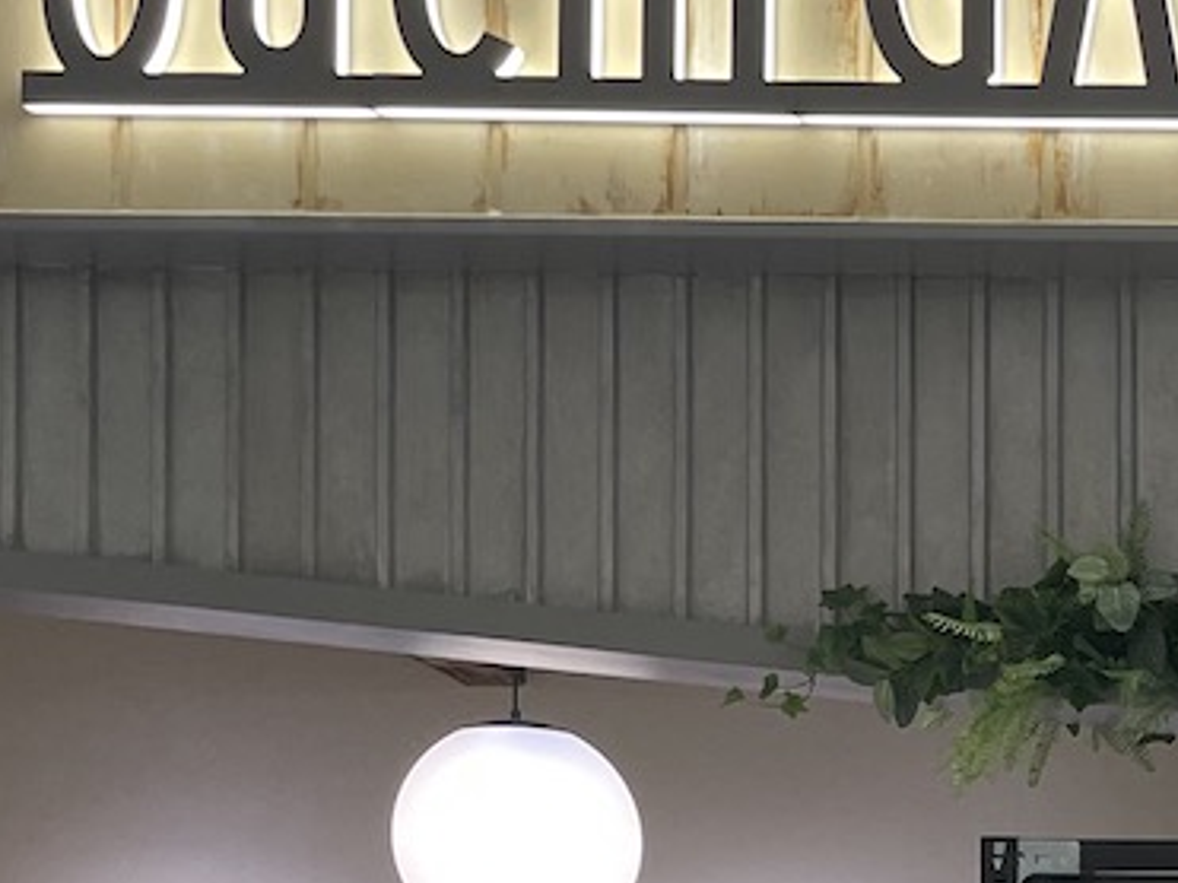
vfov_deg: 13.8
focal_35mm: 101
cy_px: 1305
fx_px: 3436
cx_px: 1613
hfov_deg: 17.9
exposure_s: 1/100
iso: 80
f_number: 1.6
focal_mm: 4.2
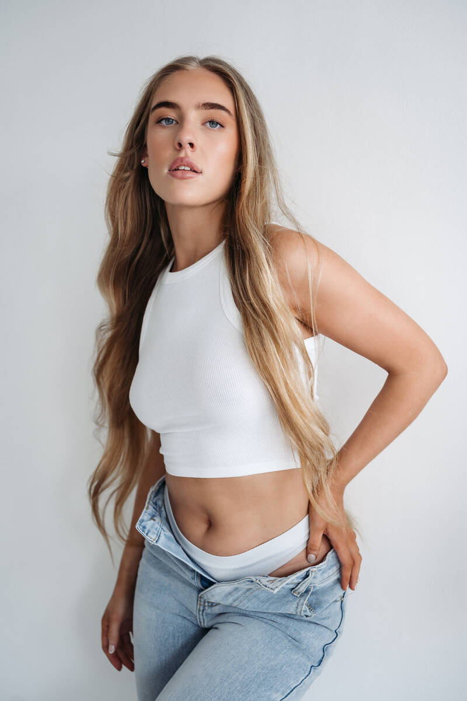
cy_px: 350
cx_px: 234
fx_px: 1031
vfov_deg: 37.5
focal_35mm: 53
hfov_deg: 25.5
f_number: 3.2
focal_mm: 53
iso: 320
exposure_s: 1/160
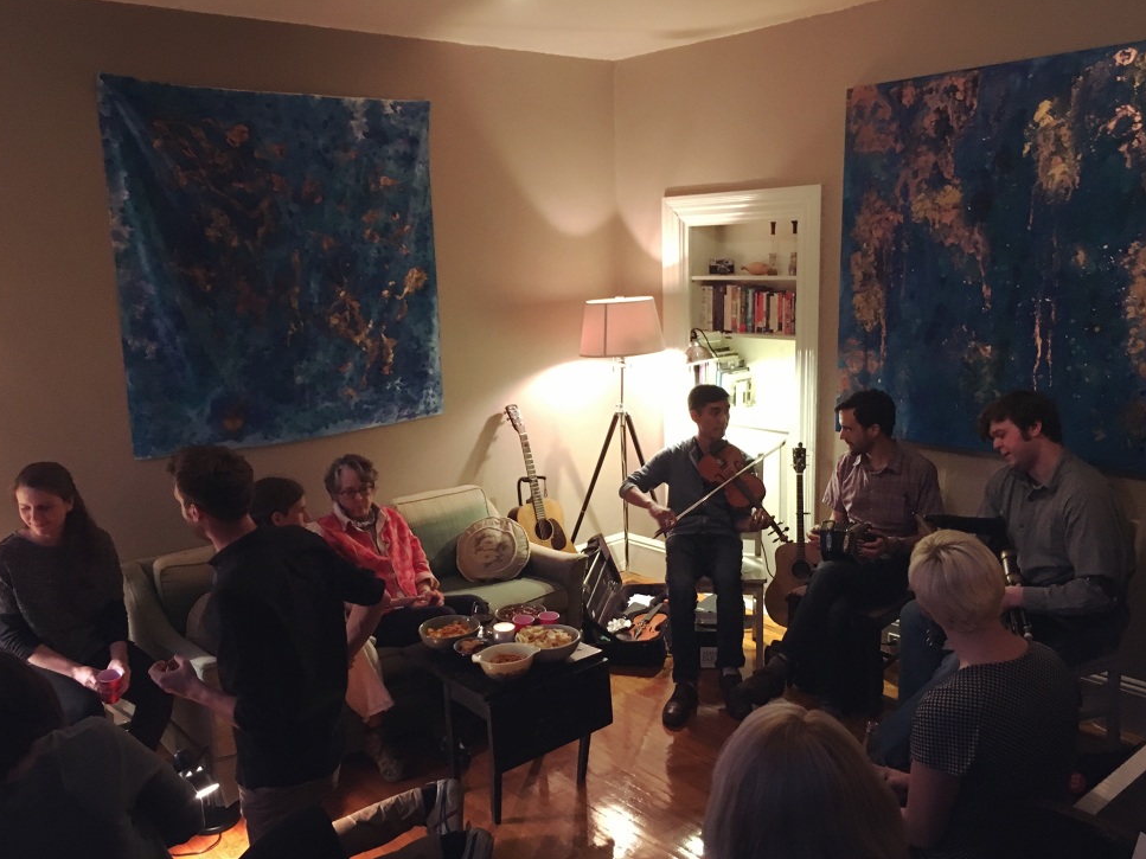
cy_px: 441
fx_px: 993
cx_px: 583
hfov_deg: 60.0
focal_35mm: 30
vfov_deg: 46.8
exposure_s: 1/15
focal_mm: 4.15
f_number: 2.2
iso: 250
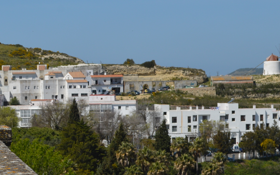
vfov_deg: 10.2
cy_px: 104
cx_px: 3
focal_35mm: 129
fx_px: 984
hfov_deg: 15.9
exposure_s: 1/320
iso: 100
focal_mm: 40
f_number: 9
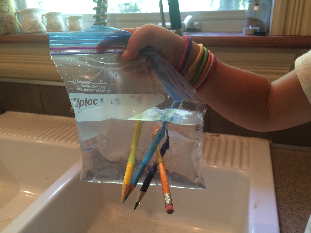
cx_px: 156
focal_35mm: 29
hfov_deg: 61.7
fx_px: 261
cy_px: 116
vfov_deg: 48.2
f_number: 2.2
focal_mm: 4.15
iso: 125
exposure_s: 1/30
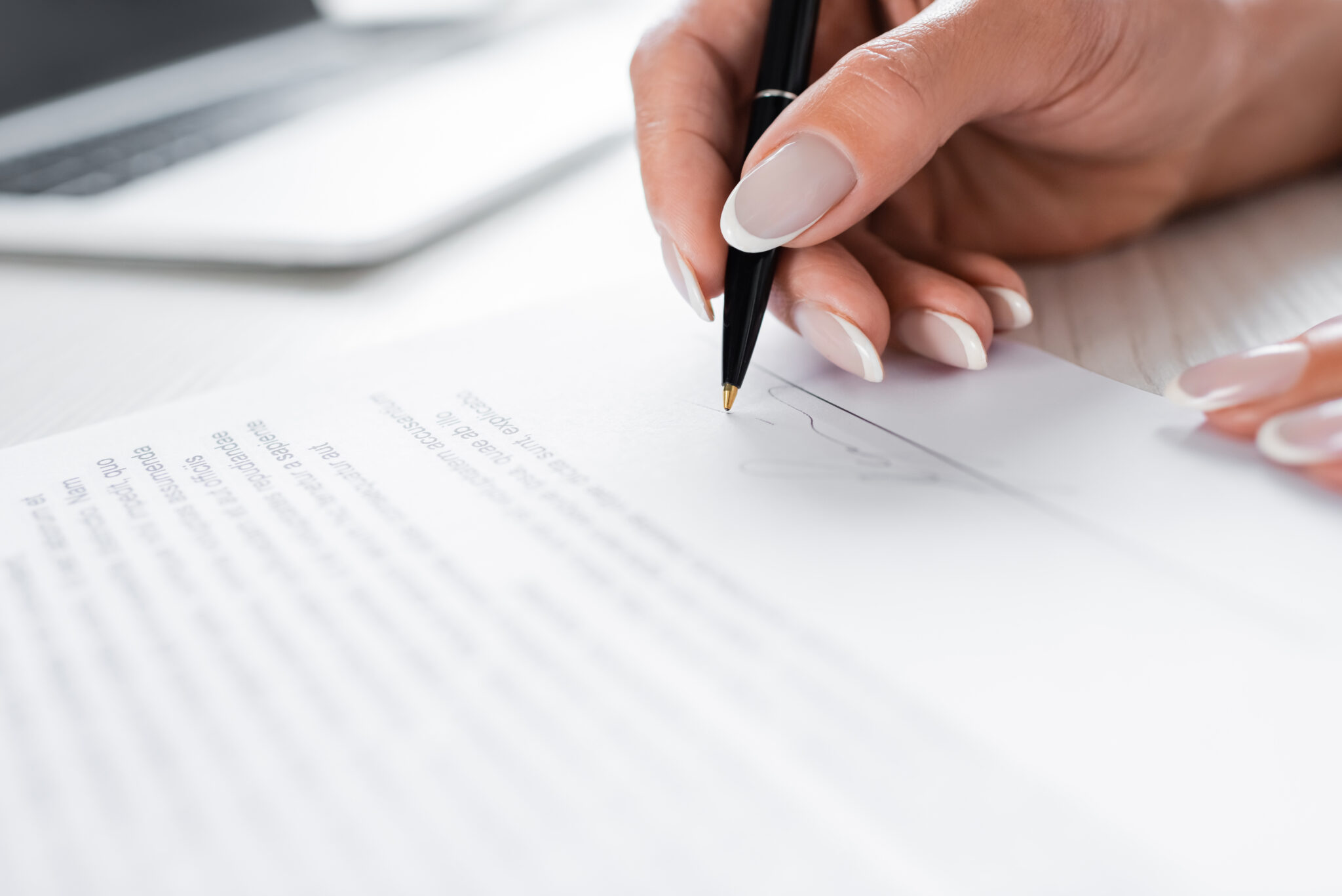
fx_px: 1305
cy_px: 448
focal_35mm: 35
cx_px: 671
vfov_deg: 37.9
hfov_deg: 54.4
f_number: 2.8
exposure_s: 1/250
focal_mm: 35
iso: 400
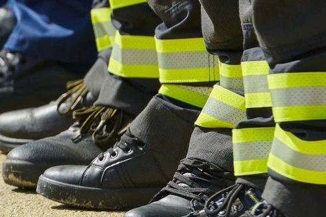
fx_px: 8901
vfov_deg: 1.4
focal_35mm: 983
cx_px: -225
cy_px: -144
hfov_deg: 2.1
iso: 100
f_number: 4.5
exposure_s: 1/800
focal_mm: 190
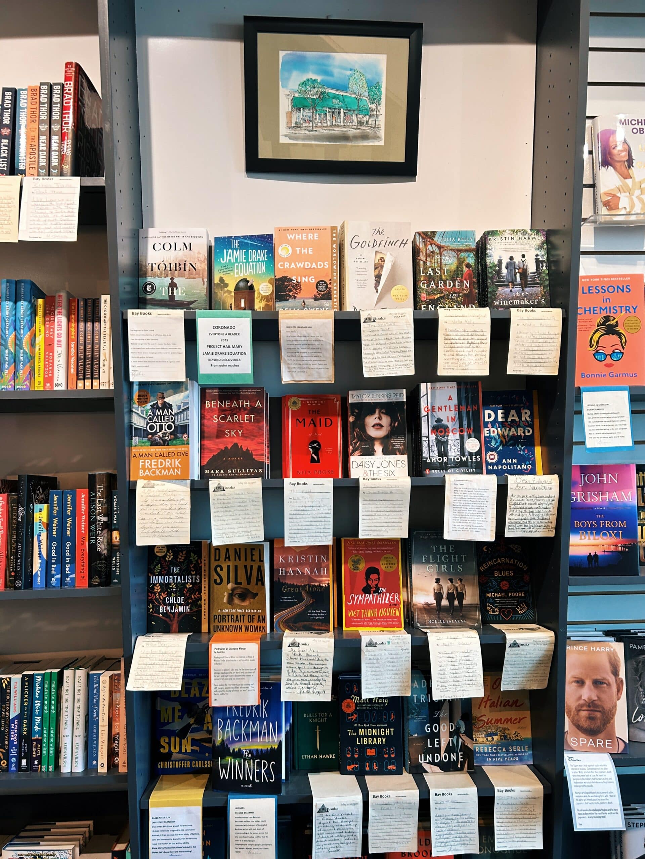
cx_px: 322
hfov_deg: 53.1
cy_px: 430
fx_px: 646
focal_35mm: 26
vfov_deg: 67.3
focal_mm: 5.7
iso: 125
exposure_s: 1/120
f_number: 1.5
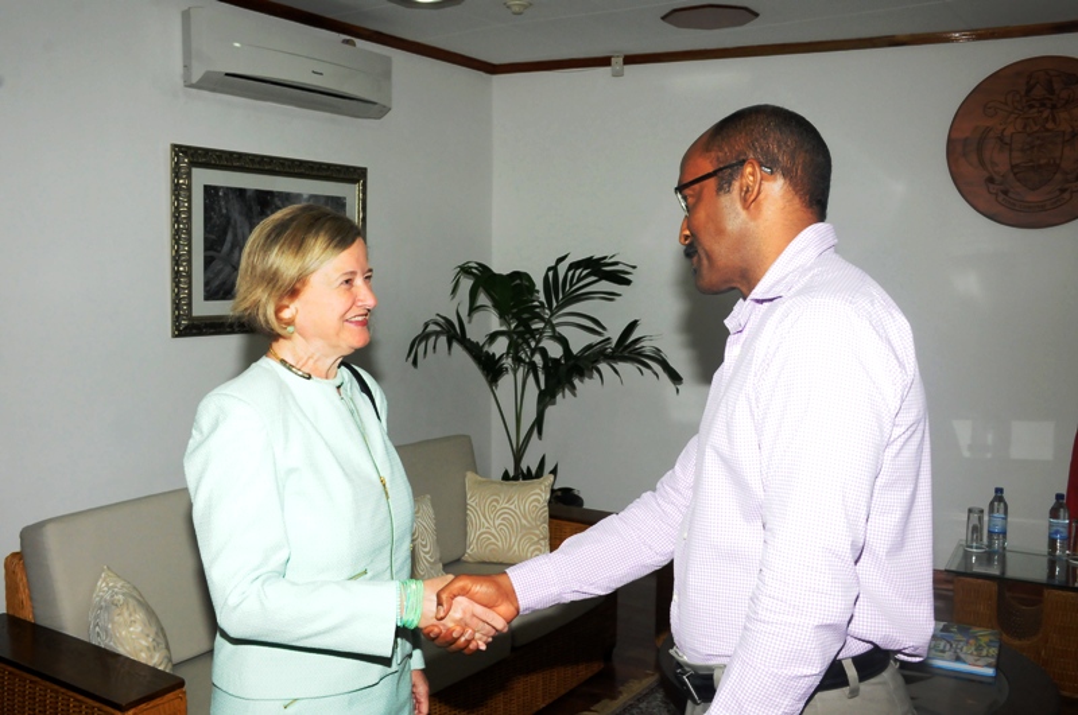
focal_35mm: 34
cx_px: 539
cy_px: 358
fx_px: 1032
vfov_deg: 38.3
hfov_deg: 55.2
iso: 2000
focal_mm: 23
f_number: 9
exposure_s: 1/125
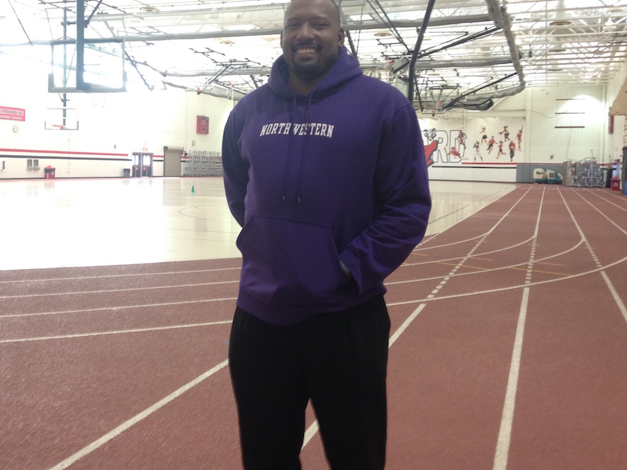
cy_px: 185
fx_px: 743
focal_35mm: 41
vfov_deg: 35.0
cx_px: 260
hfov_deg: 45.6
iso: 100
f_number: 2.4
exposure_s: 1/20
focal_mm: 4.12
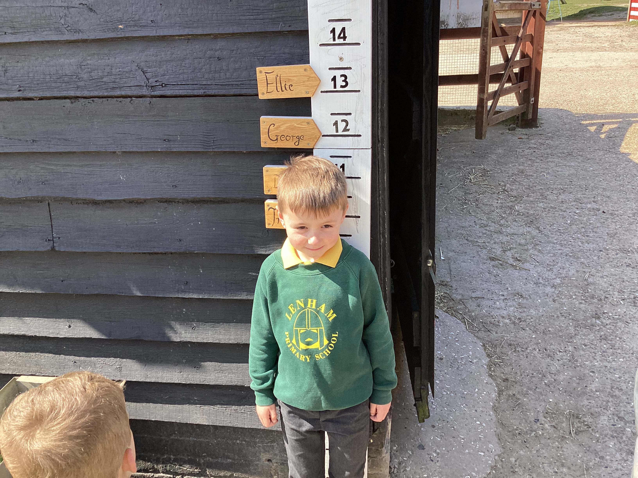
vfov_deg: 45.4
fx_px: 571
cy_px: 239
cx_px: 319
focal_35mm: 31
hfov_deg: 58.4
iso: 25
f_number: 2.4
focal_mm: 3.3
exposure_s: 1/536
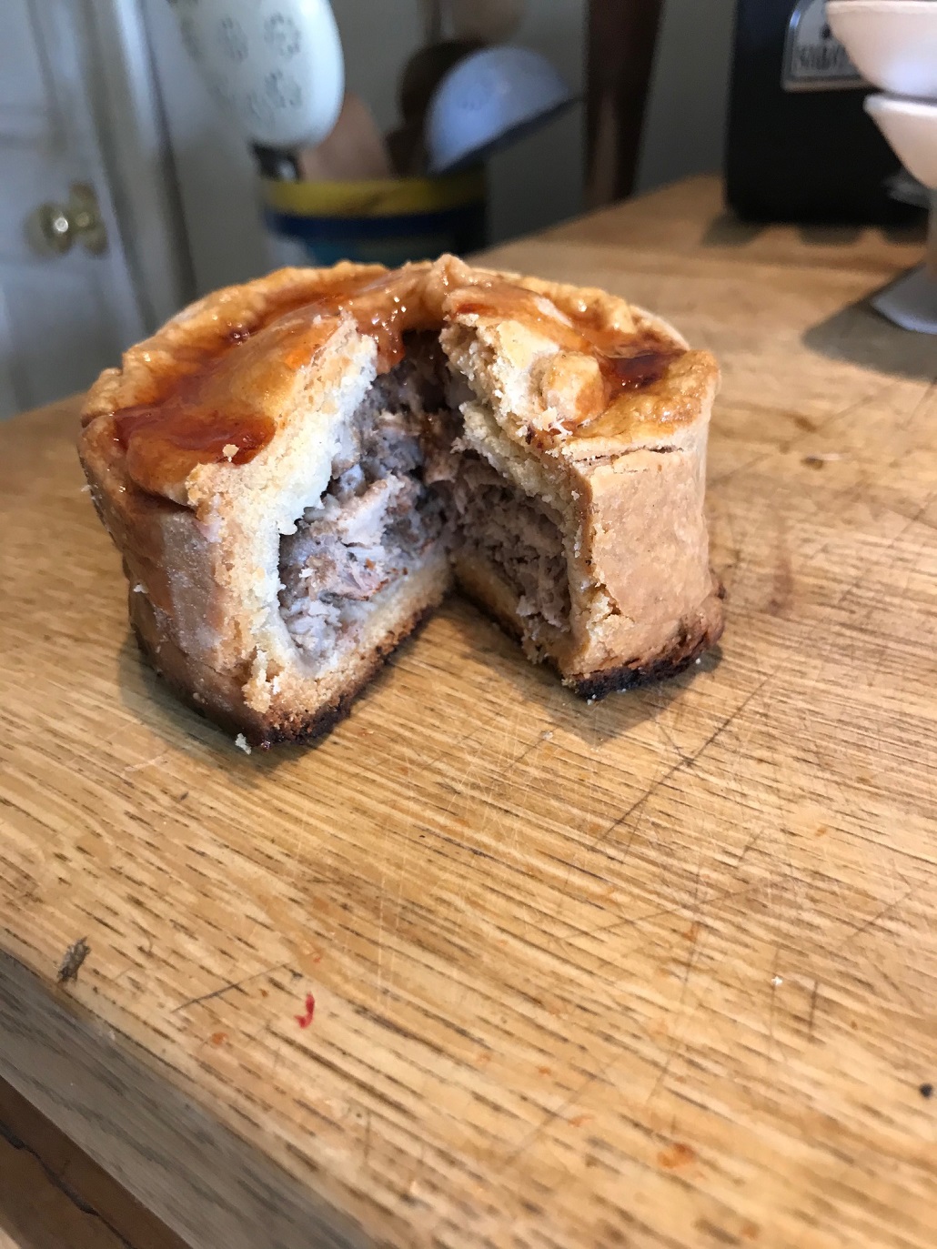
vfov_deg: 63.4
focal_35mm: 28
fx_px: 1010
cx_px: 468
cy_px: 624
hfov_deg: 49.8
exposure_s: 1/20
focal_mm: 3.99
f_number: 1.8
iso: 40
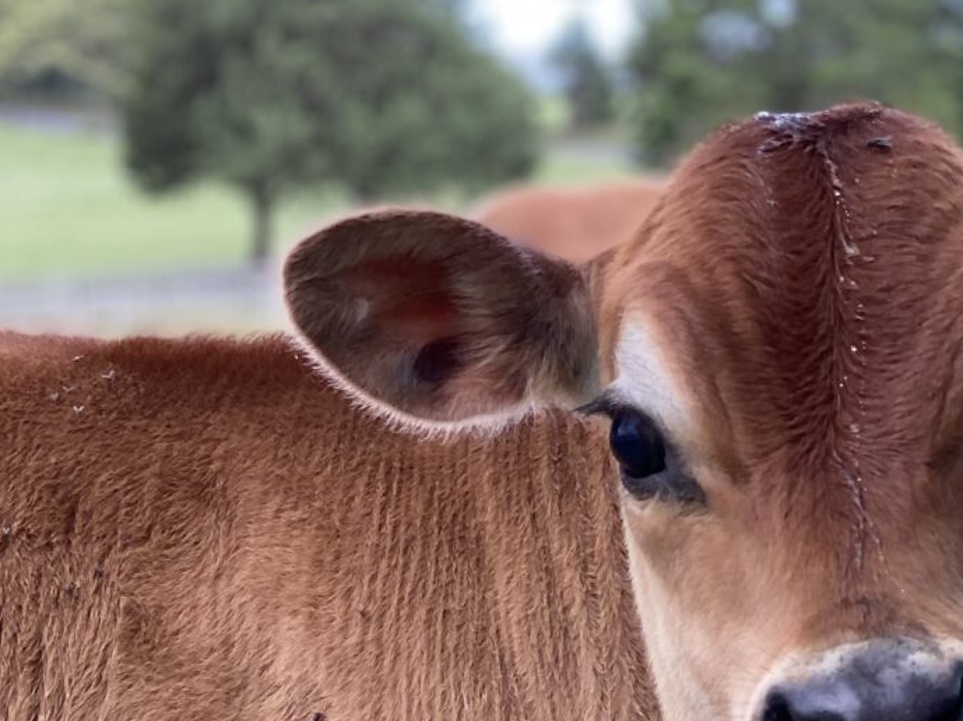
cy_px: 1003
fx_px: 3225
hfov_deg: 16.9
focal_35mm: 116
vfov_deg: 12.3
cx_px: 632
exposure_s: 1/122
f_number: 2
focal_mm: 6
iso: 40
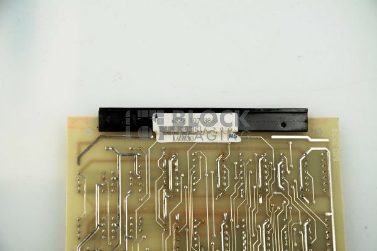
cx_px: 188
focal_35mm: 120
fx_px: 1256
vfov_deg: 11.4
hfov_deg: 17.1
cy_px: 126
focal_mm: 120
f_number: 8
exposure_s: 1/100
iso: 800
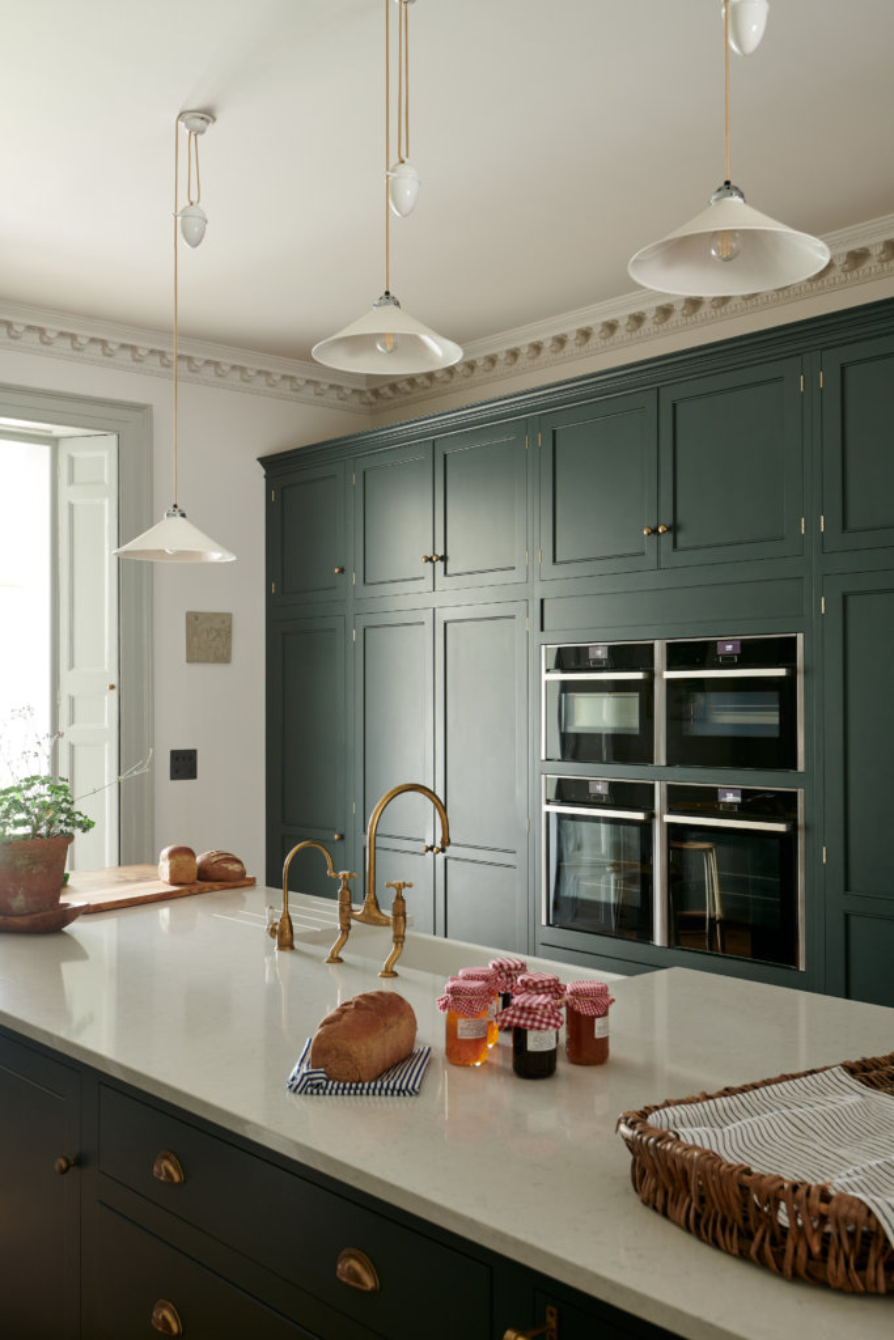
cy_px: 670
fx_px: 1303
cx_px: 447
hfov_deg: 37.9
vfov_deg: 54.4
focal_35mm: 35
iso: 200
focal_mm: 35
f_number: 8
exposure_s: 6
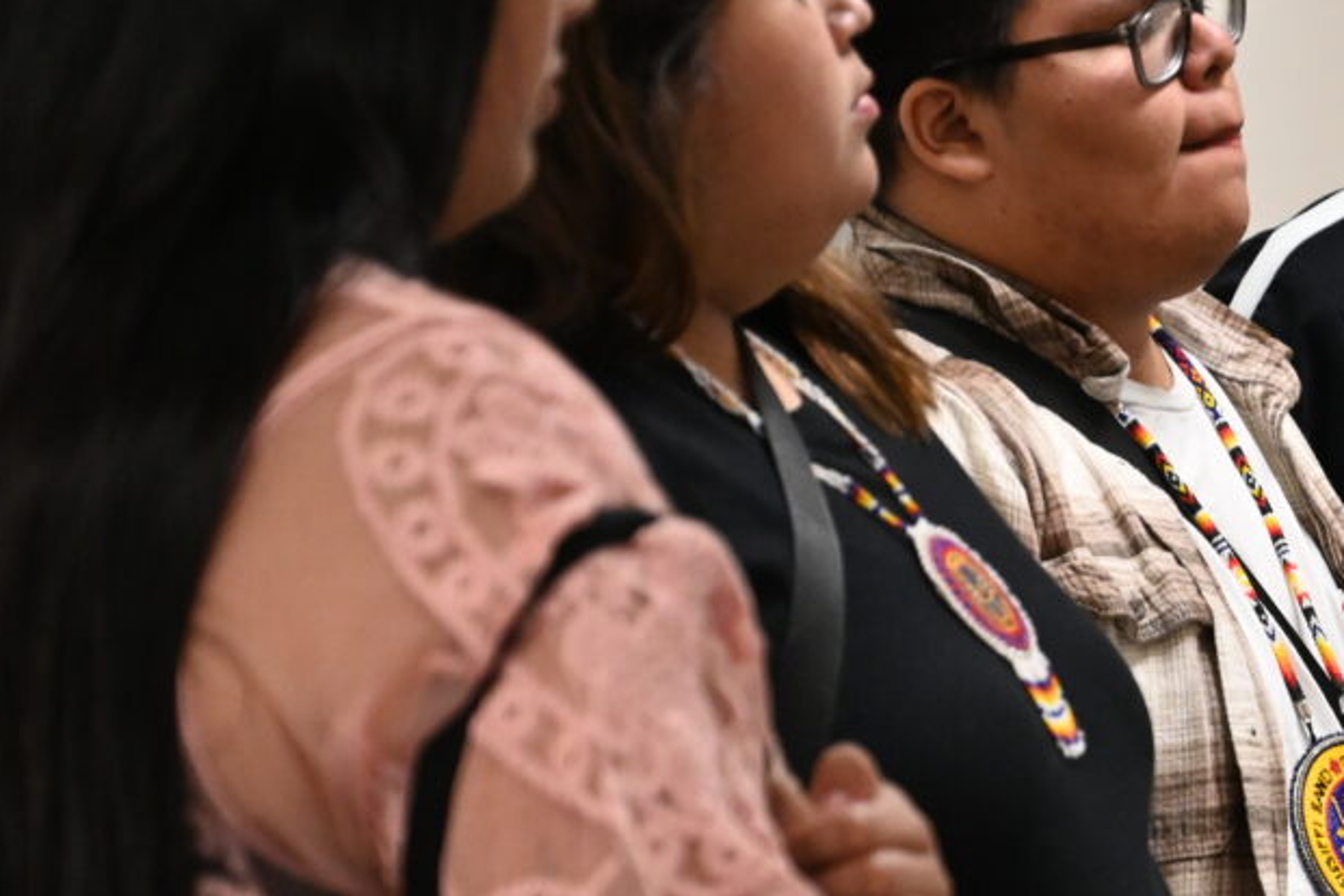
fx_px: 8623
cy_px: 938
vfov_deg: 5.9
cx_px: 1491
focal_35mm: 231
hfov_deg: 8.8
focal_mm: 70
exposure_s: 1/125
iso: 2200
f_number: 4
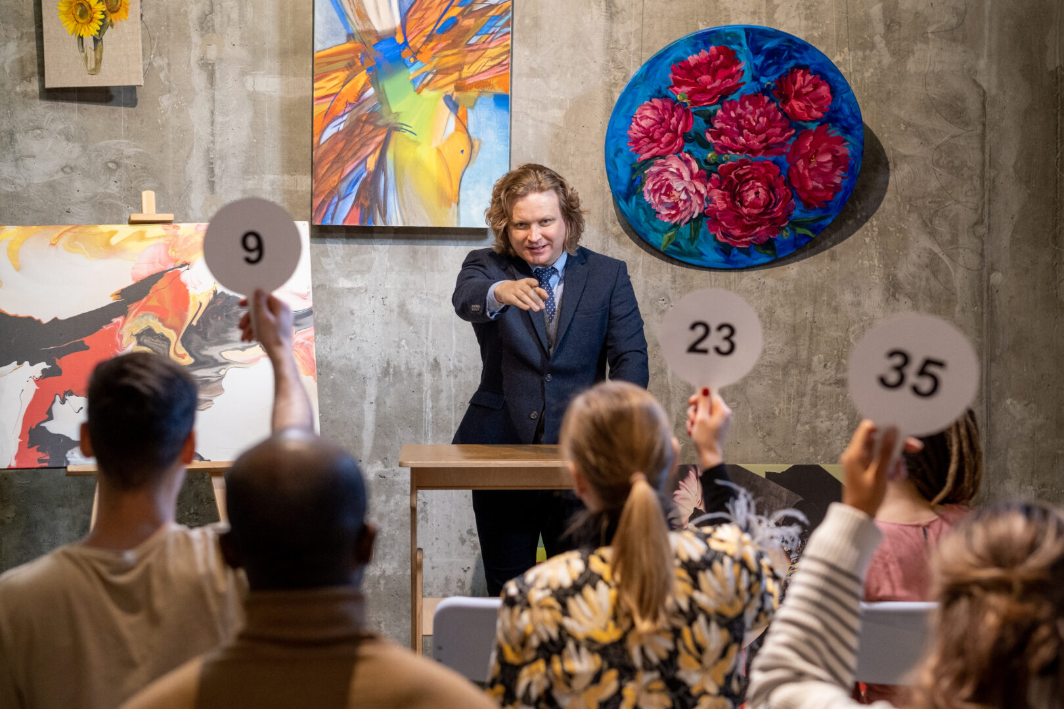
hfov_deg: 24.2
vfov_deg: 16.3
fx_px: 2482
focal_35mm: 84
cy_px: 354
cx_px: 532
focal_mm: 56
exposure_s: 1/200
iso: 800
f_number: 2.8
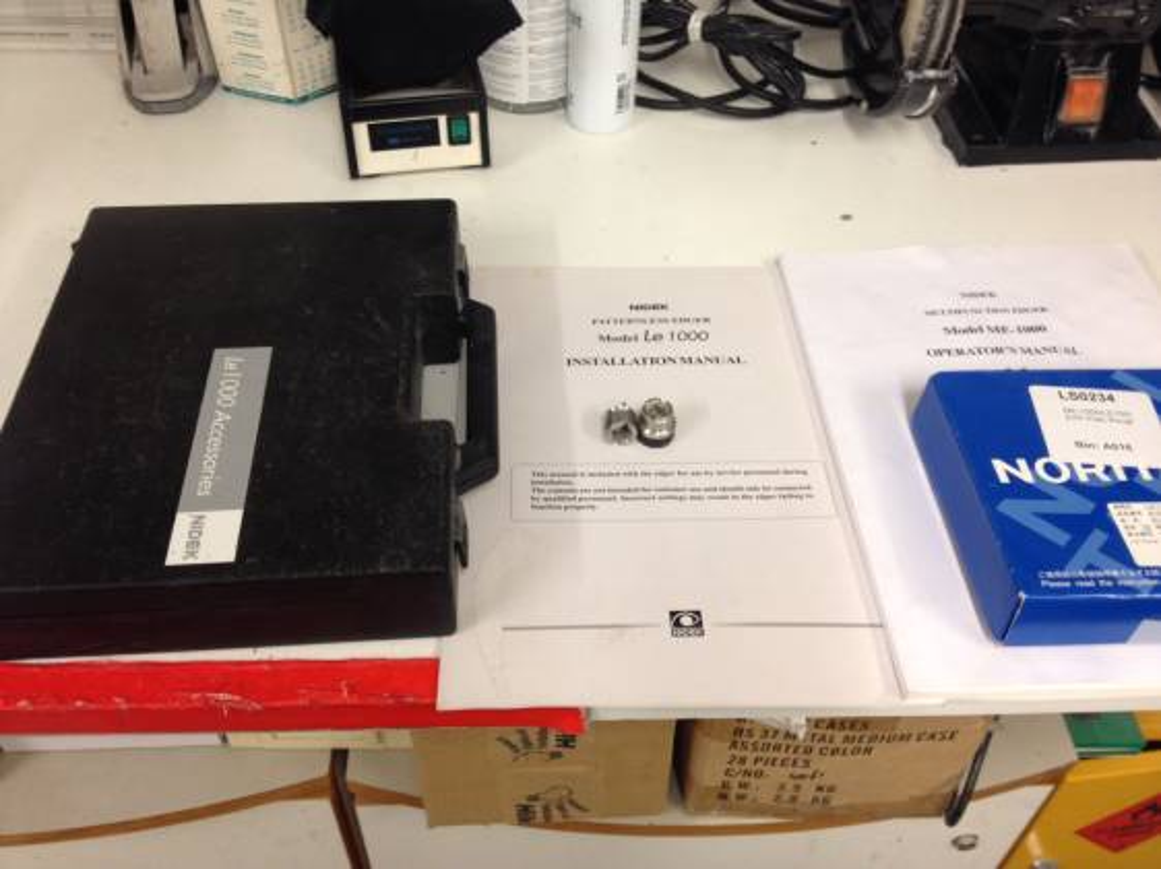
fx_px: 1173
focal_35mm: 35
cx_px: 580
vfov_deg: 40.7
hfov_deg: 52.6
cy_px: 434
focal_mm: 4.28
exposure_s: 1/20
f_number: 2.4
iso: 64
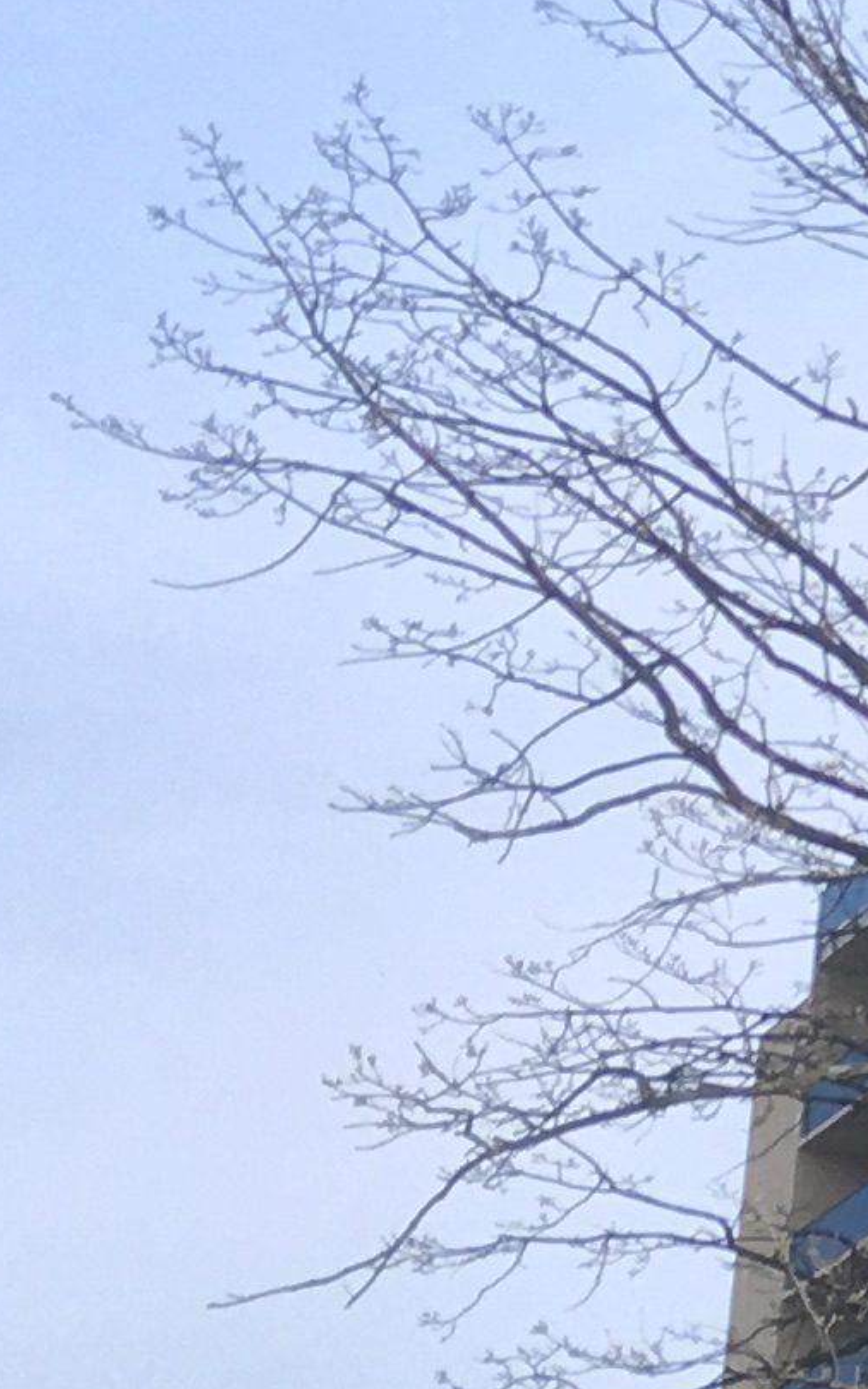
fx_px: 5793
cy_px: 1089
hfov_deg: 7.2
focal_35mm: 153
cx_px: 2968
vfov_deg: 13.6
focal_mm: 4.15
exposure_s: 1/635
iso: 25
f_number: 2.2
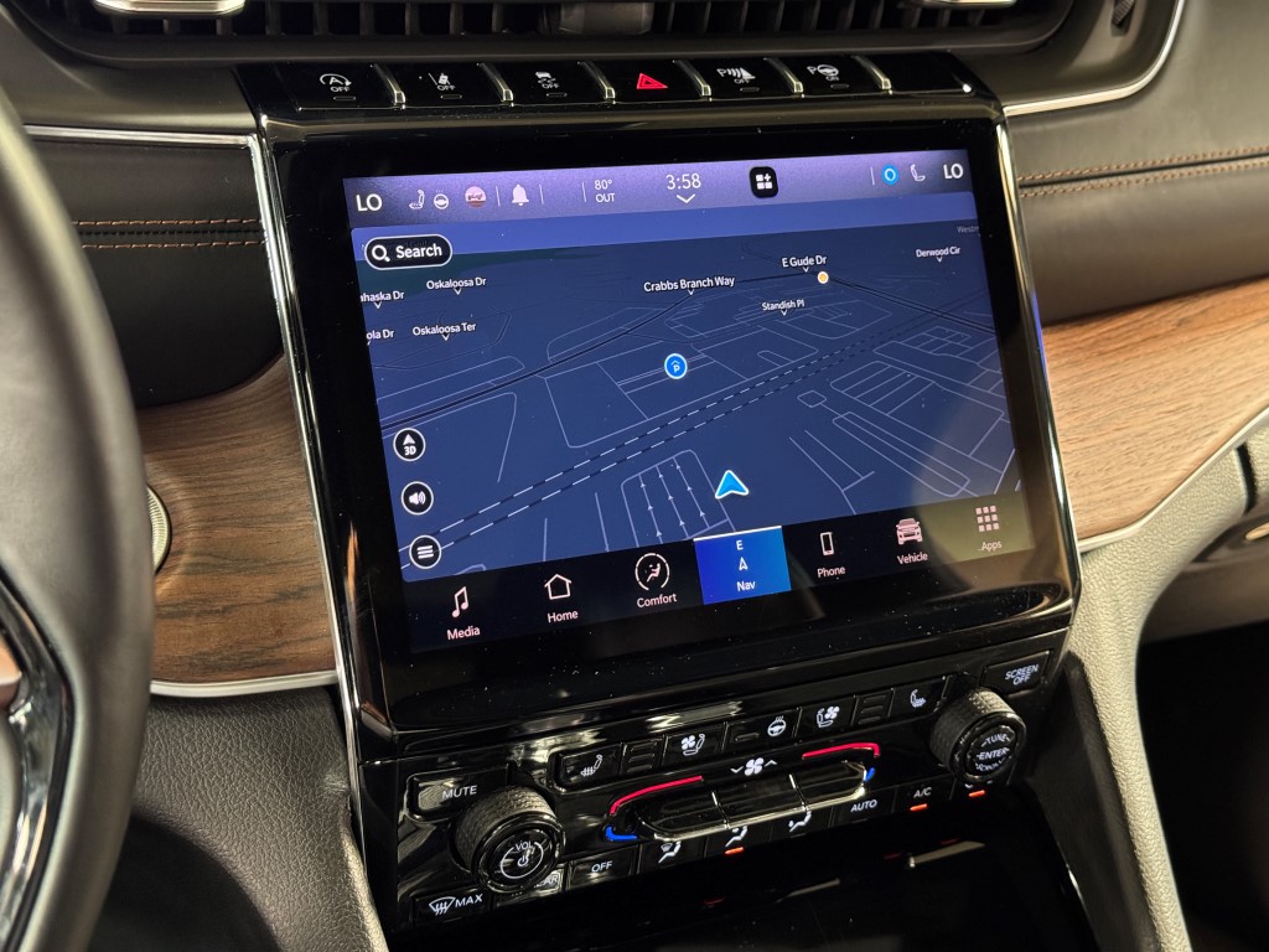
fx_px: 1760
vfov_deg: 30.3
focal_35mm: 48
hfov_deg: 39.7
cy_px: 476
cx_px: 634
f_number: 1.78
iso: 640
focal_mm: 6.76
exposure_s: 1/24
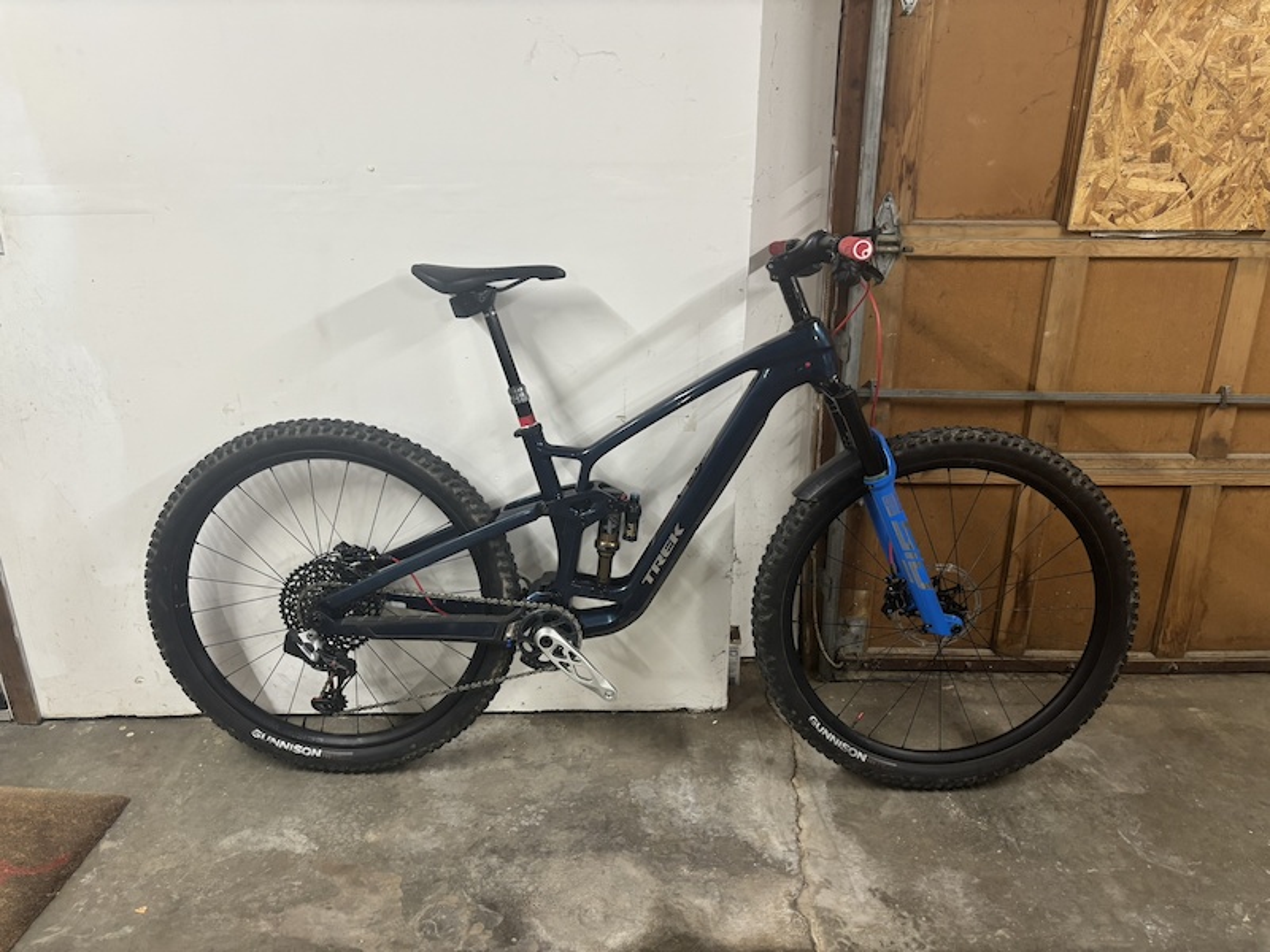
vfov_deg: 53.1
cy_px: 476
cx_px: 635
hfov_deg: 67.3
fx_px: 954
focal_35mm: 26
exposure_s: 1/60
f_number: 1.6
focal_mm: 5.96
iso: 125
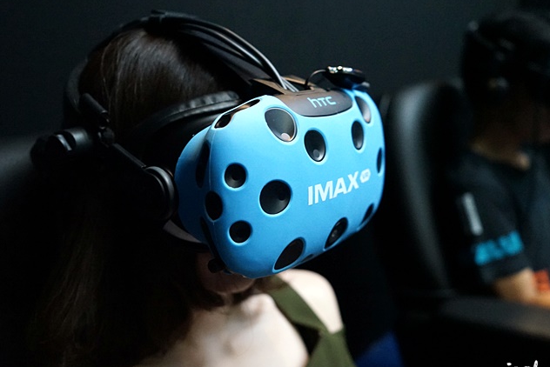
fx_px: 474
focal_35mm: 31
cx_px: 249
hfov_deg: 60.1
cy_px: 193
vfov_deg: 42.4
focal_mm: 28
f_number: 3.5
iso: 6400
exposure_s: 1/40
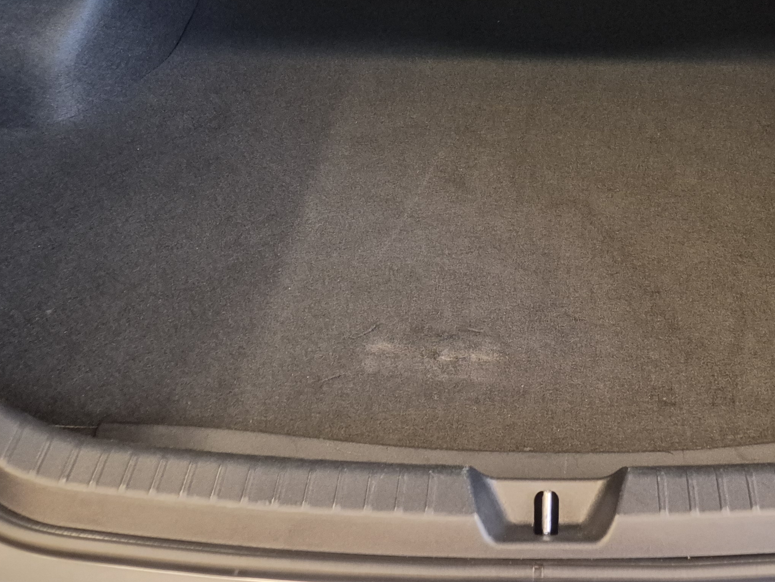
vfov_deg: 30.6
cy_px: 48
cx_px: 565
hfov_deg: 41.1
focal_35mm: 45
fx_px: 1007
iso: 2000
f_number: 1.8
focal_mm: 5.4
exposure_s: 1/50
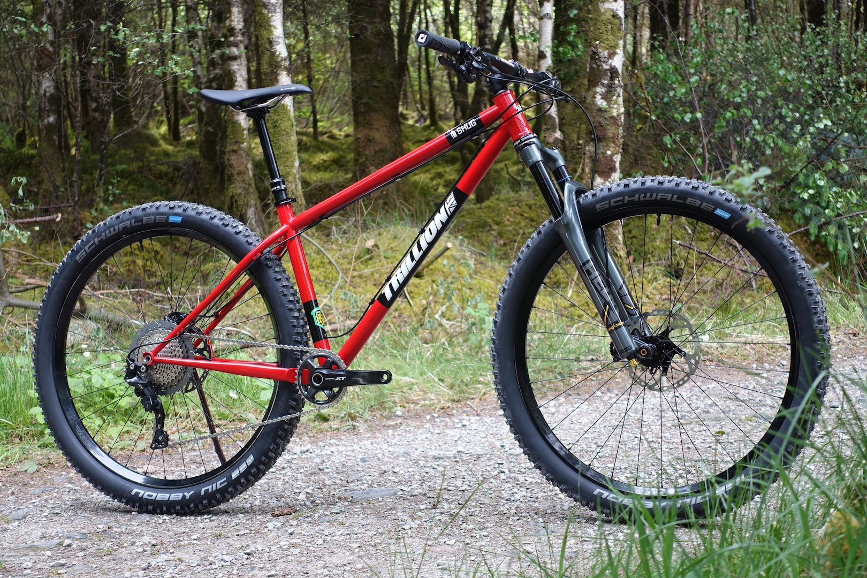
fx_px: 1662
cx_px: 434
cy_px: 289
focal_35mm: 69
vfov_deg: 19.7
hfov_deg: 29.2
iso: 160
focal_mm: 25.46
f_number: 2.8
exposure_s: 1/80
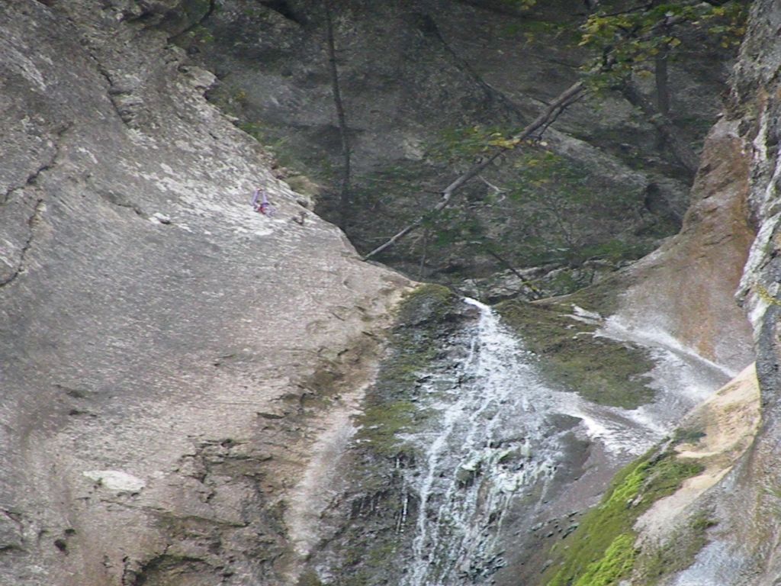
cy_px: 293
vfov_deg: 3.1
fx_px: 10965
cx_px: 390
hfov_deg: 4.1
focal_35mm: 486
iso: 1197
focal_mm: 84.2
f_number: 4.5
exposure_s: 1/574
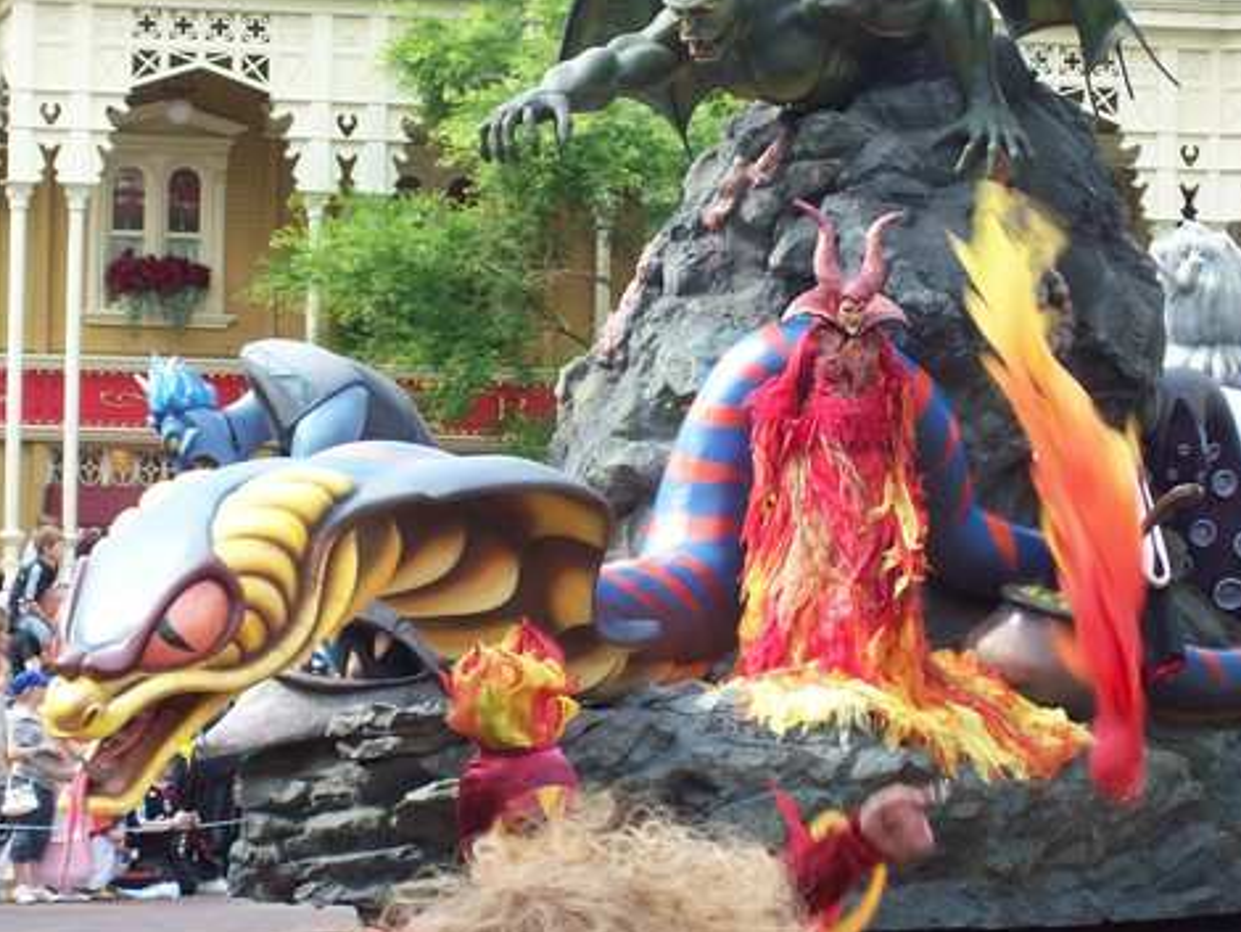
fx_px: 5452
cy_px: 421
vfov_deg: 9.8
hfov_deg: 13.0
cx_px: 636
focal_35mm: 152
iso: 80
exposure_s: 1/147
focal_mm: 18
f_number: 4.8
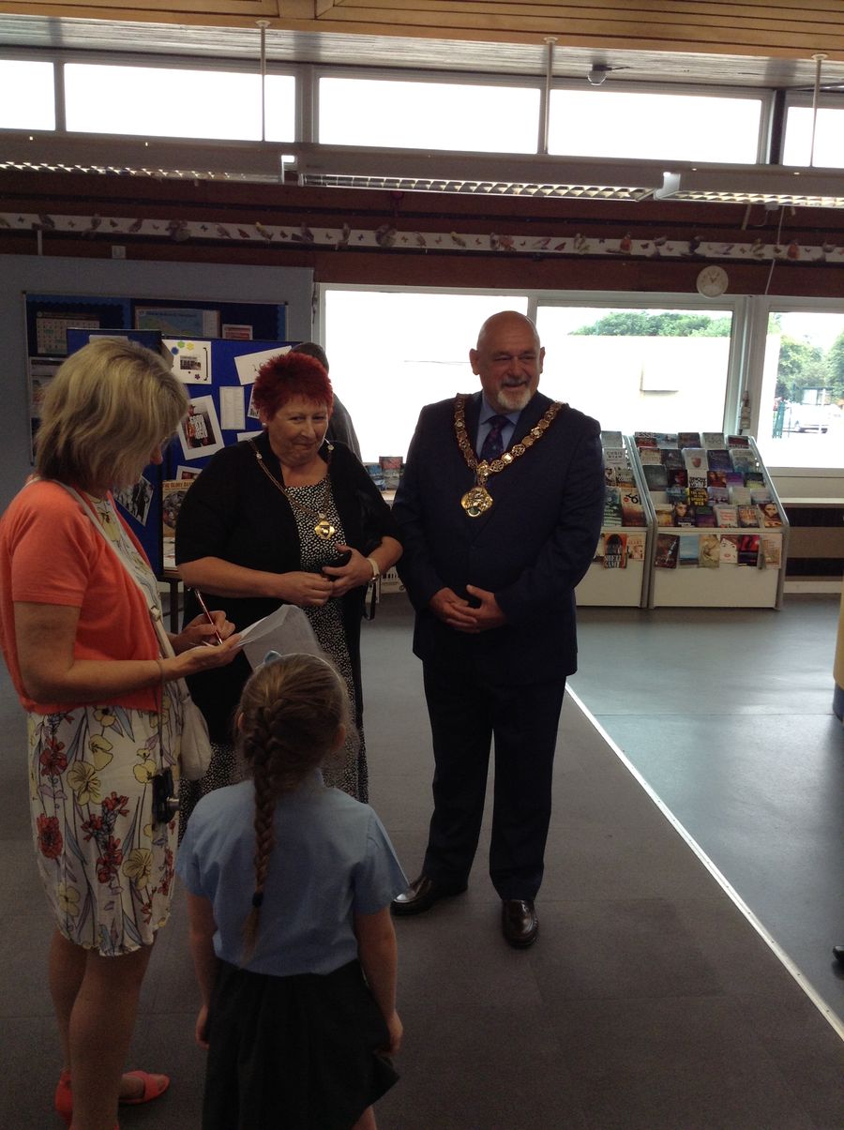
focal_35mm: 33
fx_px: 1076
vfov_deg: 55.4
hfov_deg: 42.8
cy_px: 565
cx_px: 422
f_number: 2.4
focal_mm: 3.3
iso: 32
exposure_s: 1/60
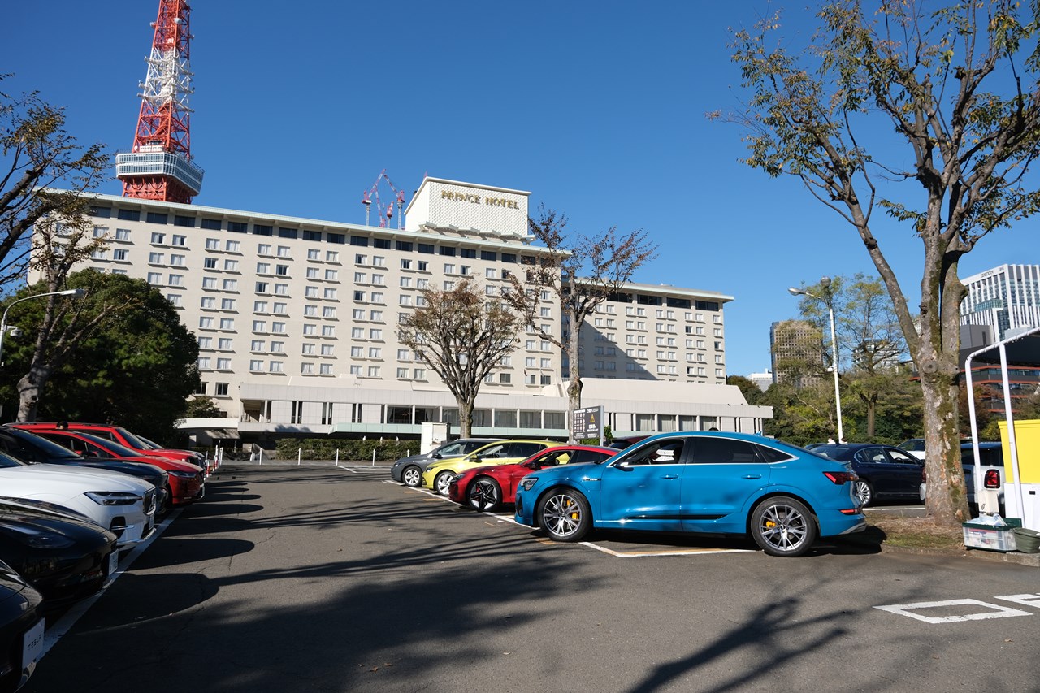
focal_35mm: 24
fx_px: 693
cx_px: 520
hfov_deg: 73.8
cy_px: 346
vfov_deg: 53.1
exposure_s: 1/1300
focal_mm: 16
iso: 200
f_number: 4.5
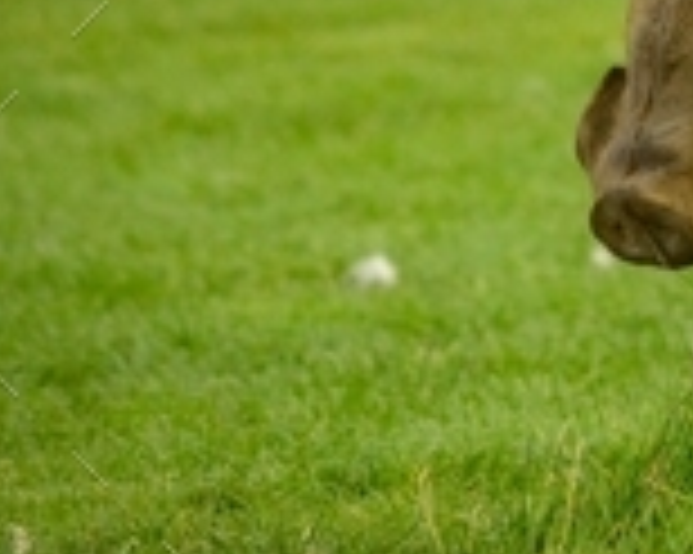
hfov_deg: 3.0
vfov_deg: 2.4
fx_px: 13282
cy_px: -227
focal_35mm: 648
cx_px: 1192
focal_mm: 120
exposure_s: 1/750
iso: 2000
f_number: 4.8
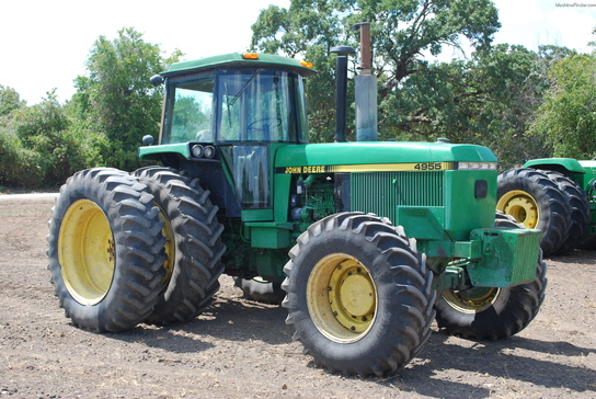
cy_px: 200
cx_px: 298
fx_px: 746
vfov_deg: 29.9
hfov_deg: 43.6
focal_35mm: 45
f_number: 6.3
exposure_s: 1/160
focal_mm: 30
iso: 100
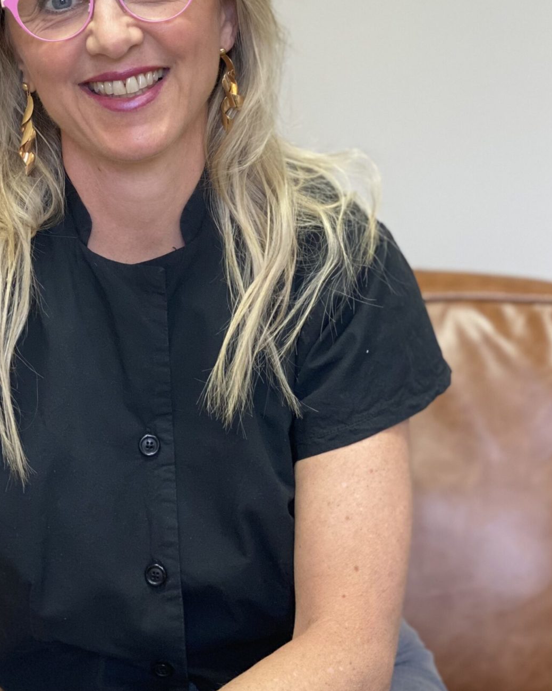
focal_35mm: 80
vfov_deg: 23.5
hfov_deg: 19.1
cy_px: 151
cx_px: 167
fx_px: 1634
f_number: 2
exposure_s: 1/120
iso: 200
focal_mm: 6
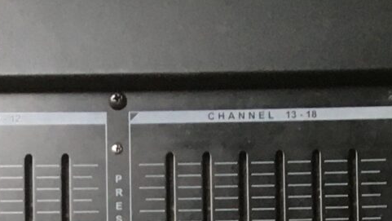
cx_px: 303
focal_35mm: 168
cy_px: 750
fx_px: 1747
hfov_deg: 12.8
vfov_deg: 6.4
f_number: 2.2
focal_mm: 4.15
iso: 100
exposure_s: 1/33
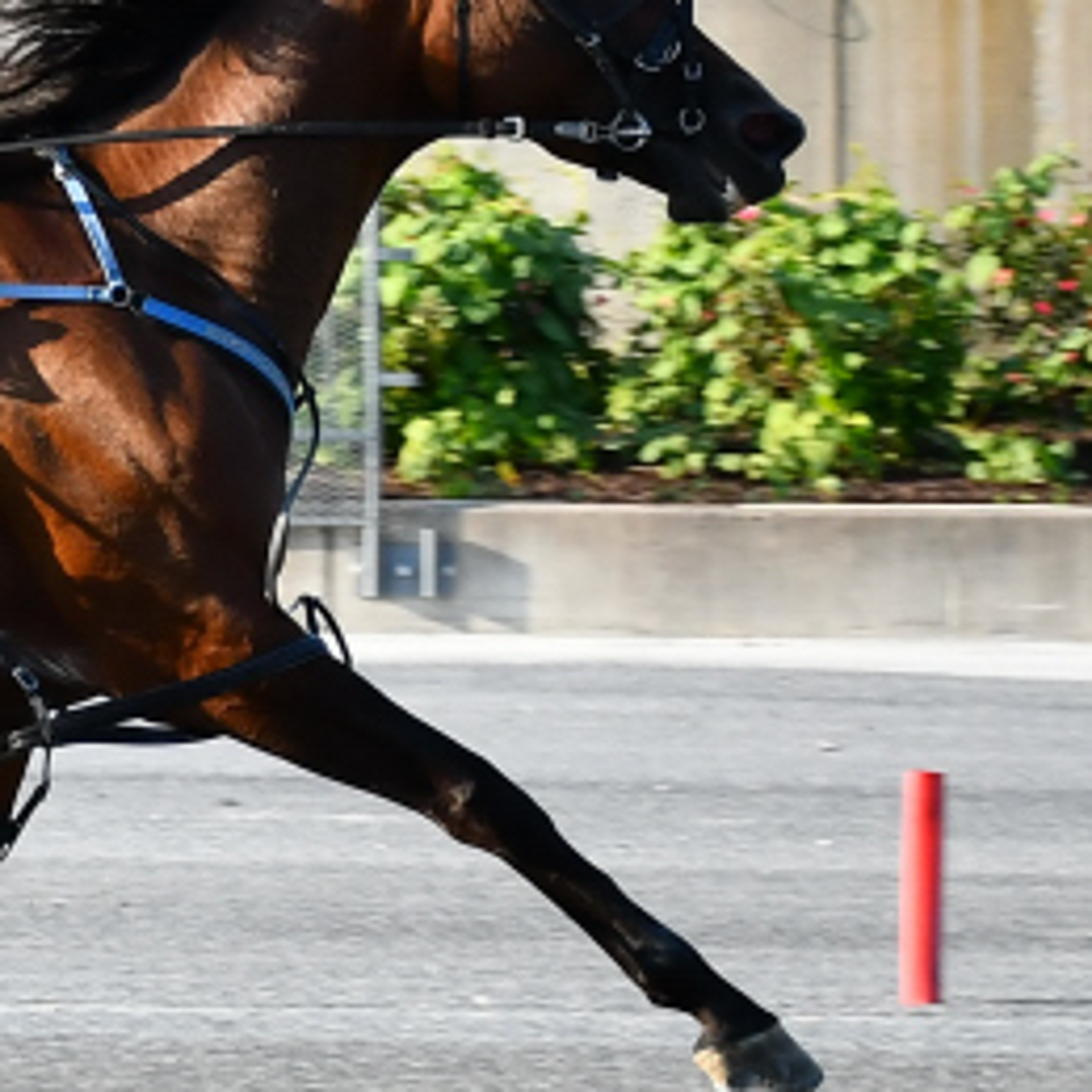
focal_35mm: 241
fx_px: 8601
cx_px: -517
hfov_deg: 7.2
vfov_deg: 7.3
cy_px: 548
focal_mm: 48
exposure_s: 1/800
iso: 200
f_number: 5.6
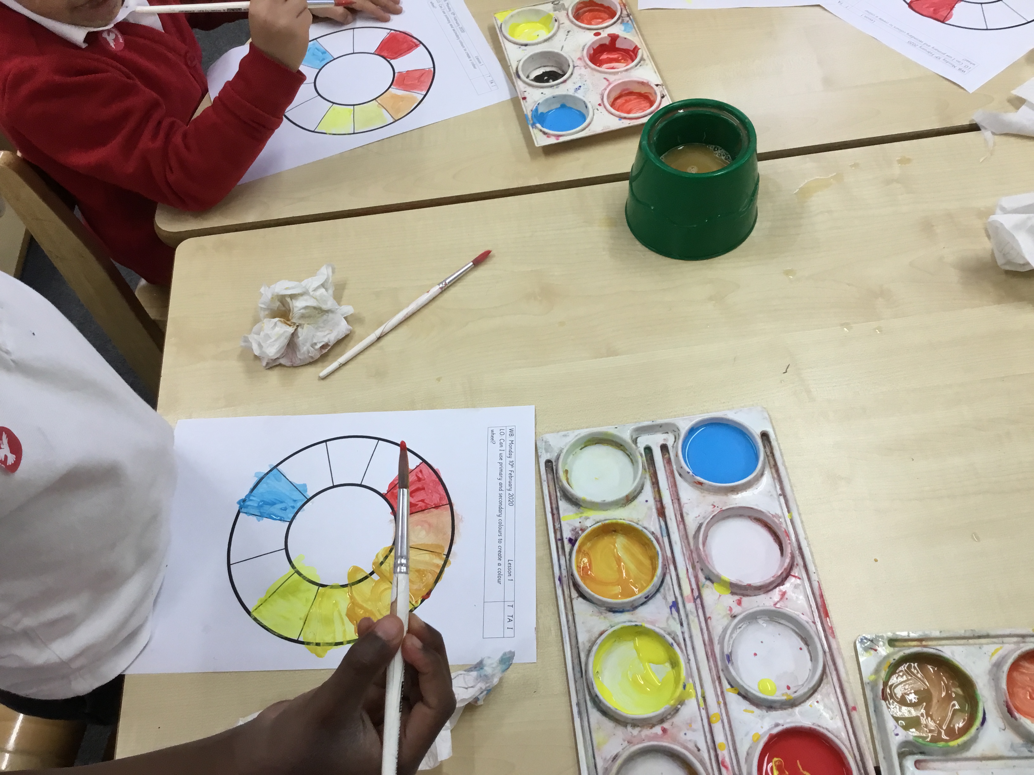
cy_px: 388
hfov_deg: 58.4
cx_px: 517
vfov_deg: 45.4
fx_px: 926
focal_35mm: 31
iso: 32
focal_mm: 3.3
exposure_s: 1/33
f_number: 2.4
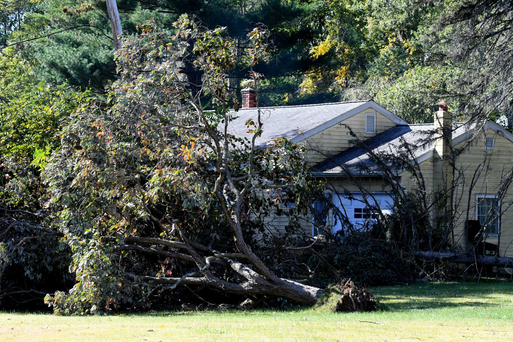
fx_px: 1752
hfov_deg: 16.7
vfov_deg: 11.1
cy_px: 171
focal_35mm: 123
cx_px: 256
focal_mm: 82
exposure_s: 1/400
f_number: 9
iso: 1000
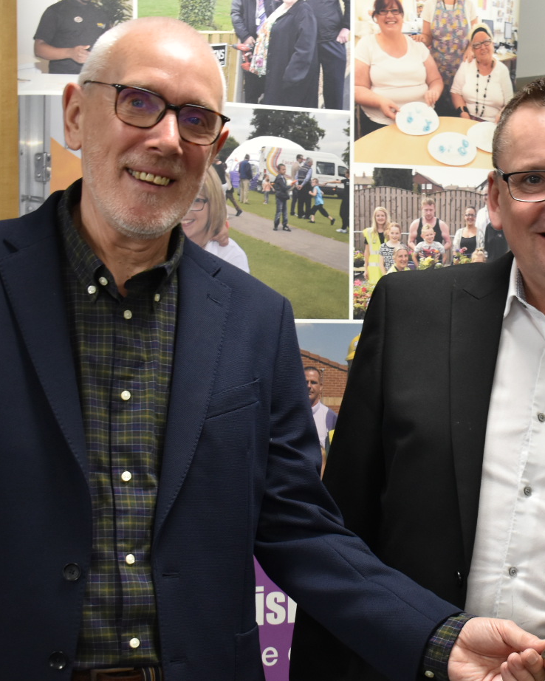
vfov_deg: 21.5
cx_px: 501
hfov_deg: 17.0
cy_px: 374
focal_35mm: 89
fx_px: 1794
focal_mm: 36
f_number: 6.3
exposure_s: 1/20
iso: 800
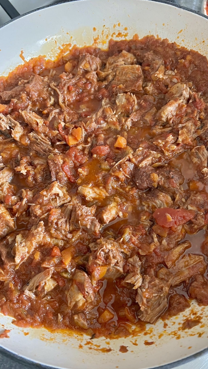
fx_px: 284
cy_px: 187
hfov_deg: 40.2
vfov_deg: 66.1
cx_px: 107
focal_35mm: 29
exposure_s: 1/30
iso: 500
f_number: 1.5
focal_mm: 5.7
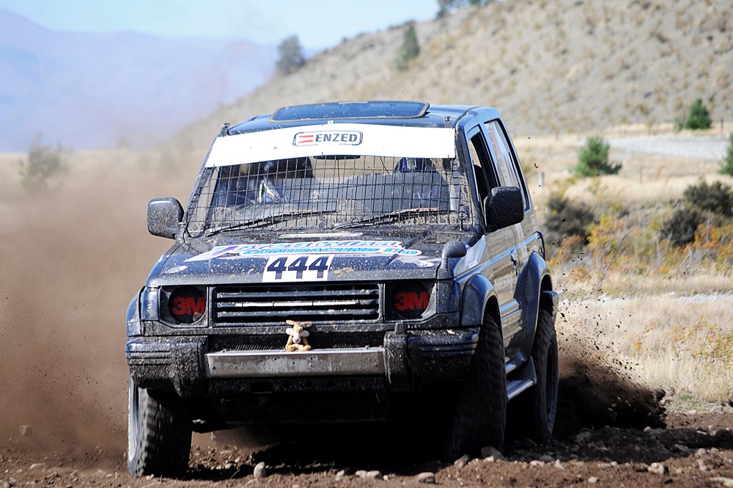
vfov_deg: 4.6
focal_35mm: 300
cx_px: 366
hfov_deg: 6.9
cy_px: 244
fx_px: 6103
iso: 200
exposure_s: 1/400
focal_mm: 200
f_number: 8
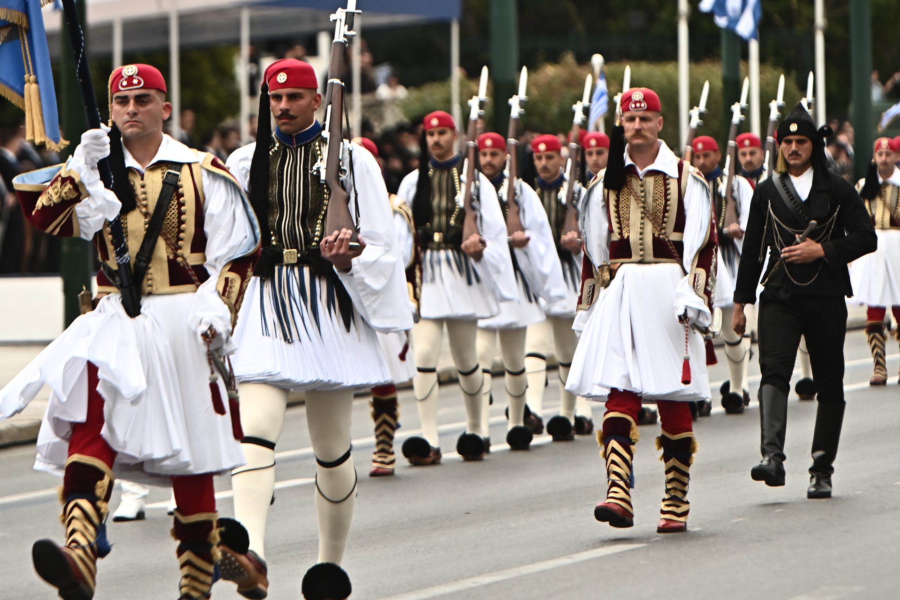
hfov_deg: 7.6
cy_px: 300
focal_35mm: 270
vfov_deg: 5.1
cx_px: 450
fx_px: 6749
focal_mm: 180
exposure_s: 1/4000
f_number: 3.5
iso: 640
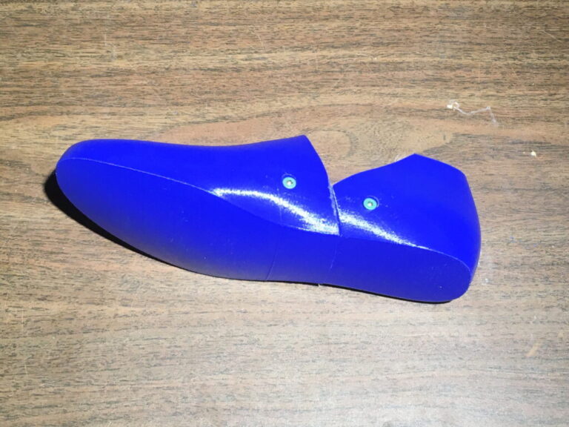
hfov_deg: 61.7
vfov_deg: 48.2
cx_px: 284
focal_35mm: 29
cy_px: 214
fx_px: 477
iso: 32
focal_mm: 4.15
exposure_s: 1/30
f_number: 2.2
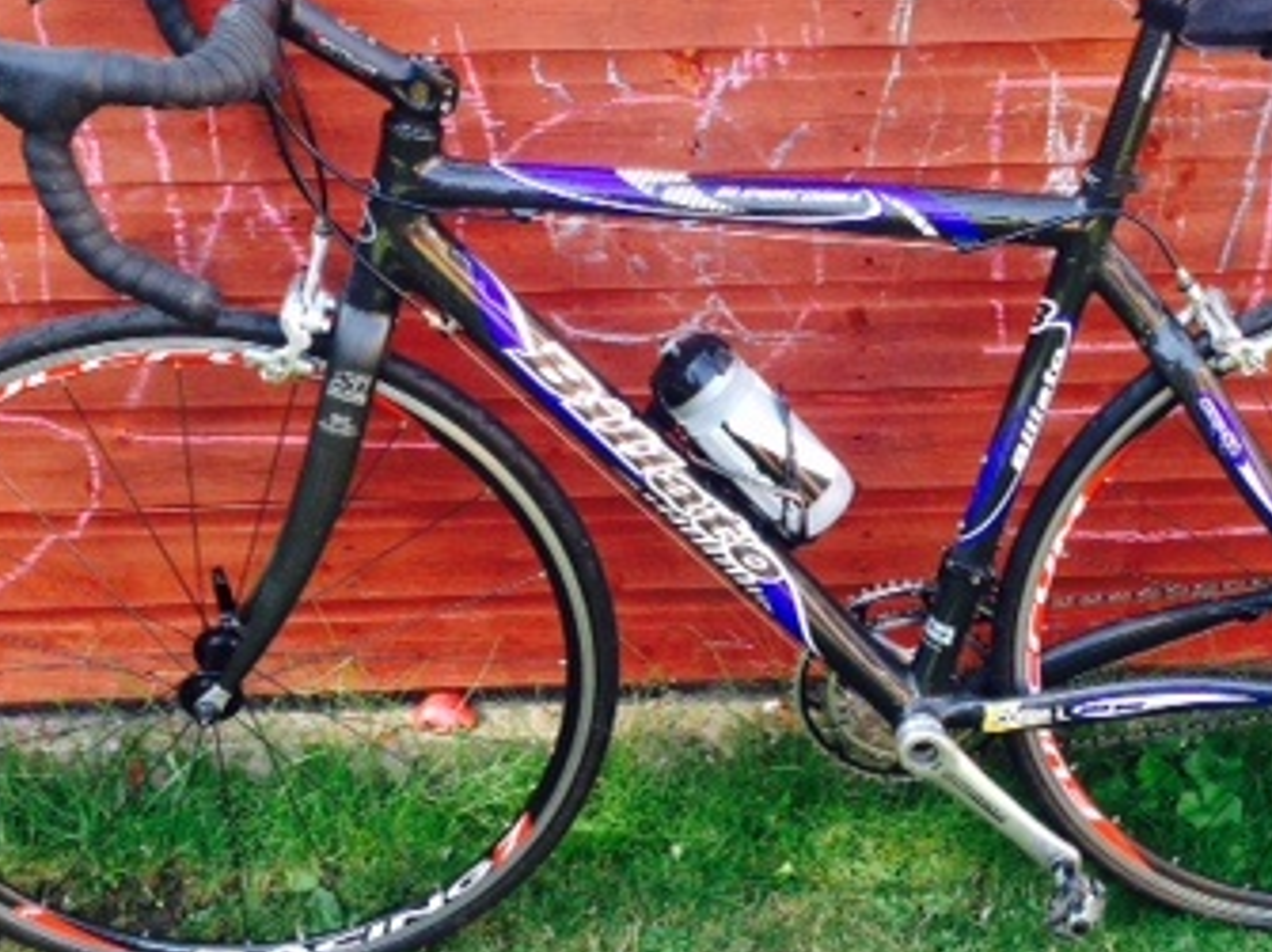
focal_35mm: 63
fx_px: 2314
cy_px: 535
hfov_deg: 30.6
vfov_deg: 23.3
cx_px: 797
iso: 80
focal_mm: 4.12
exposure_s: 1/120
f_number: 2.4
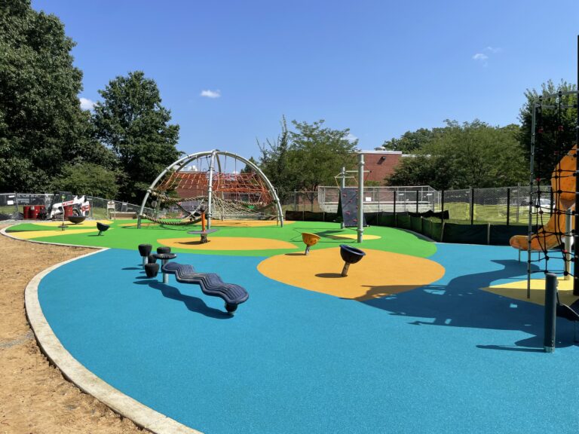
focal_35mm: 26
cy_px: 217
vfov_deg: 53.1
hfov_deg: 67.3
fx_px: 435
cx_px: 290
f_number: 1.6
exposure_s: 1/3861
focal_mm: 4.2
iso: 32
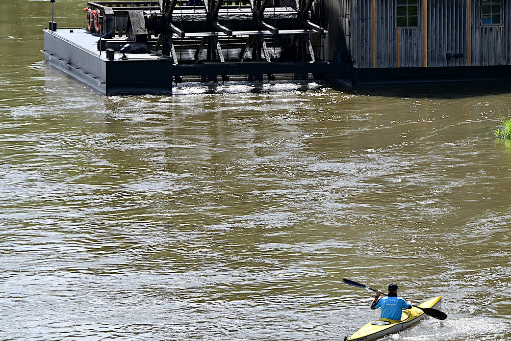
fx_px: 3421
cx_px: 296
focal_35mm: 241
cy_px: 102
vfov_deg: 5.7
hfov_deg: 8.5
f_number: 9
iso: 100
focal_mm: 155
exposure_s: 1/200
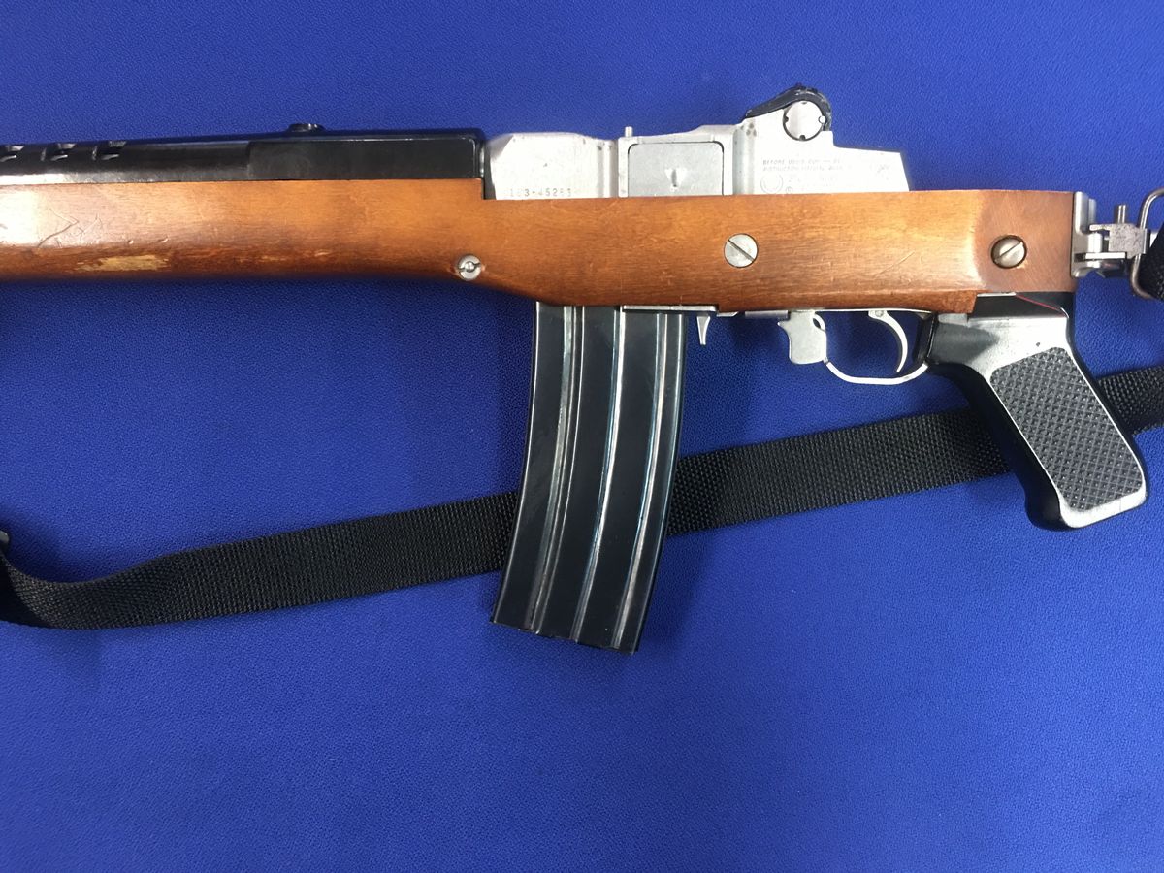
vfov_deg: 48.2
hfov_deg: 61.7
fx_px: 975
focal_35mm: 29
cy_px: 436
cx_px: 582
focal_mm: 4.15
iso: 50
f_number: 2.2
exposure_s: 1/4
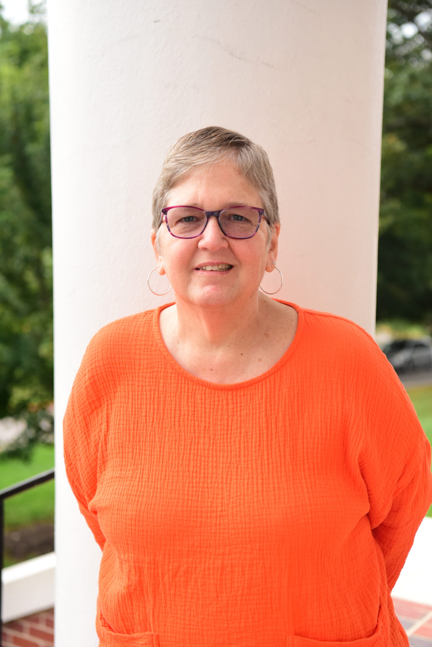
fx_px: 1043
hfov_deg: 23.4
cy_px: 324
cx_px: 216
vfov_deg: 34.5
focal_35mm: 58
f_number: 4
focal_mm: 58
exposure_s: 1/4000
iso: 3200
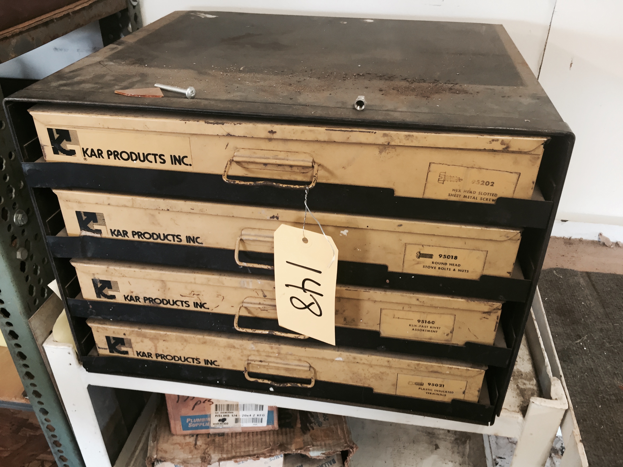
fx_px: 522
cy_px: 234
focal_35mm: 29
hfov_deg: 61.7
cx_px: 312
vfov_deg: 48.2
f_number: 2.2
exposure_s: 1/33
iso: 80
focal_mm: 4.15
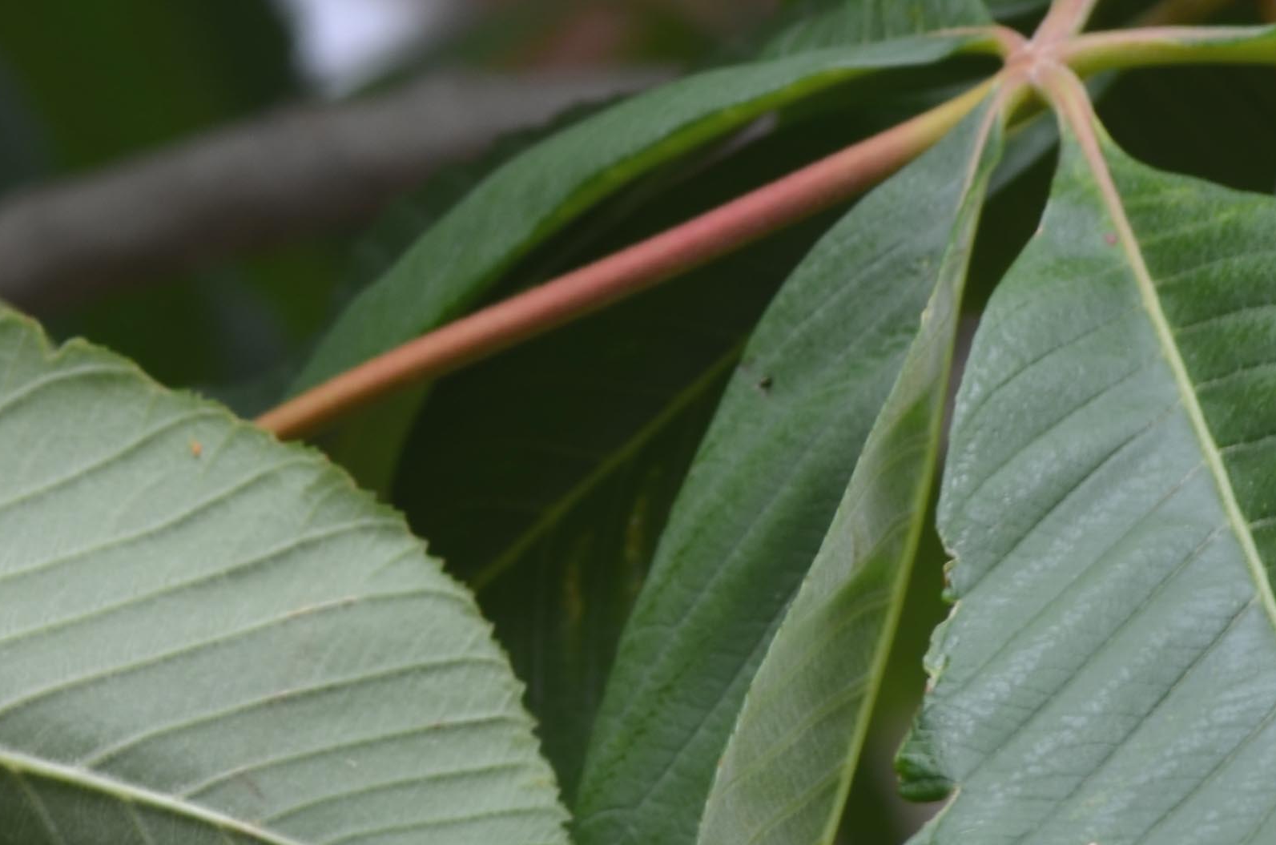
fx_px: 24617
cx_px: -521
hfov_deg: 3.0
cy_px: -78
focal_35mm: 696
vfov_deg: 2.0
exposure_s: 1/50
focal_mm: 150
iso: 100
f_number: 8
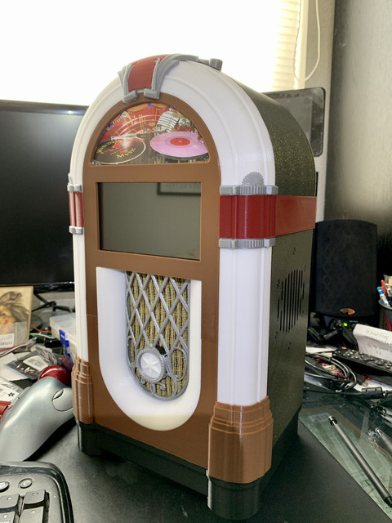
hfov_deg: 53.1
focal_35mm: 26
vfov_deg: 67.3
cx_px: 196
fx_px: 393
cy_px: 262
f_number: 1.8
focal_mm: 4.25
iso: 100
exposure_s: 1/92
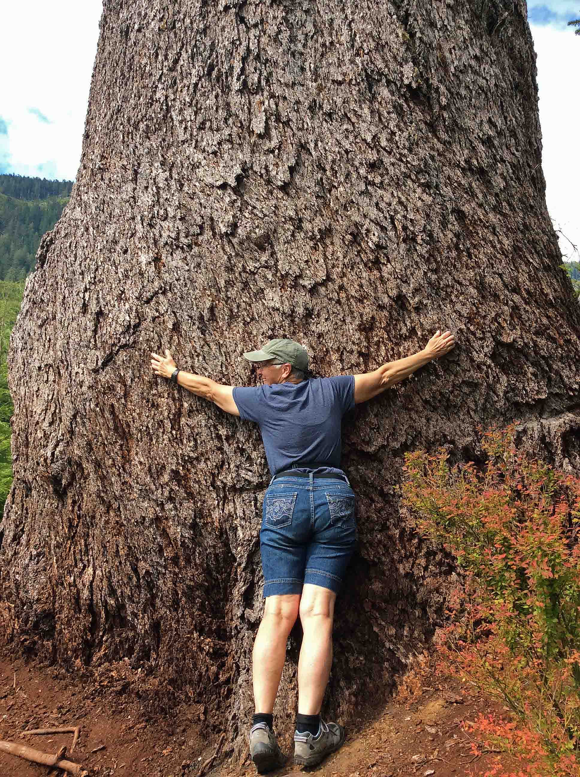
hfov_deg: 44.1
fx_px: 717
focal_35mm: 32
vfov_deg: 56.9
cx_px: 290
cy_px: 388
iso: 32
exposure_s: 1/515
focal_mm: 3.3
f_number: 2.4
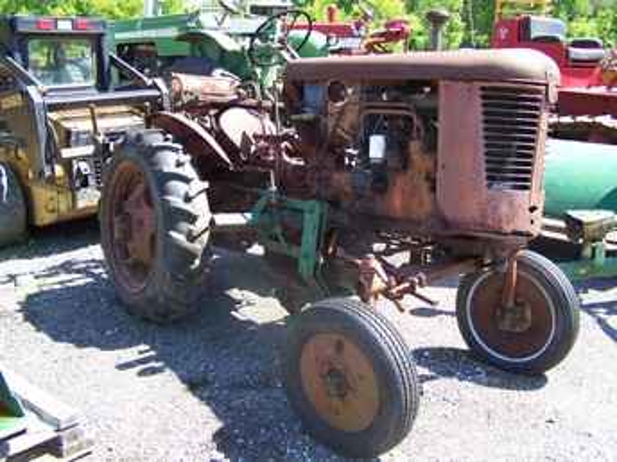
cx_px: 308
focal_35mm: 38
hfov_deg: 49.0
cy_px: 231
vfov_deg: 37.7
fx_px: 677
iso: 64
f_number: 2.8
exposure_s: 1/160
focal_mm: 6.3
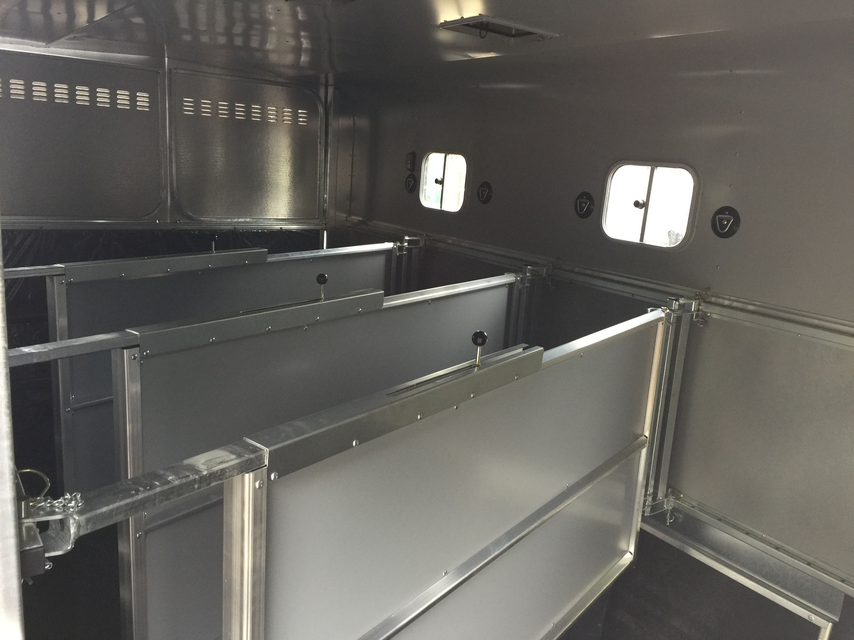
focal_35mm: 29
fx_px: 715
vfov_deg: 48.2
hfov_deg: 61.7
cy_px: 320
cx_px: 427
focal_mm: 4.15
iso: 64
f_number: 2.2
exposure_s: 1/17
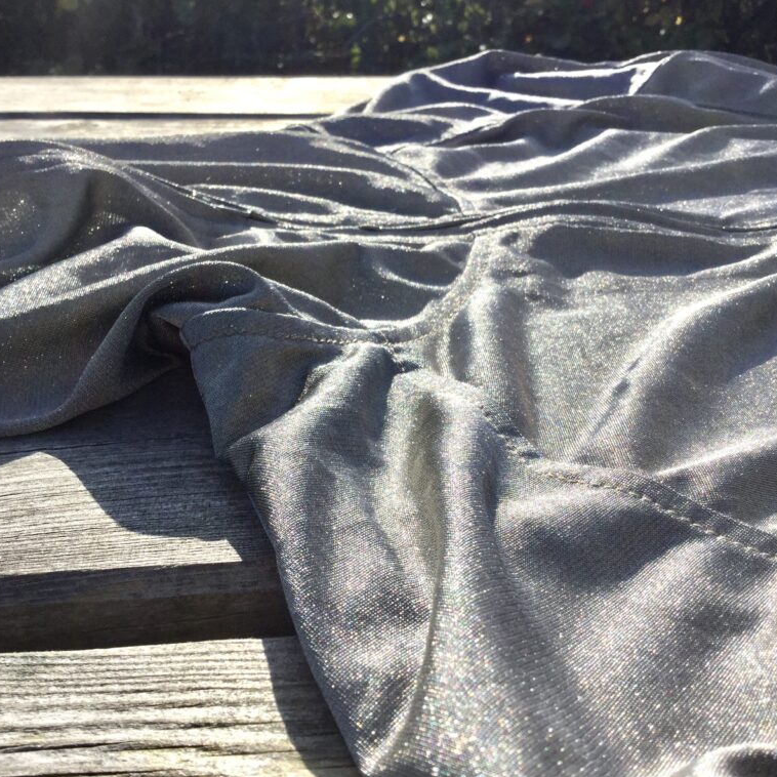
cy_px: 385
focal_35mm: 37
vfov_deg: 44.9
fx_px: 940
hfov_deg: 44.9
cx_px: 382
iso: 25
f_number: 2.4
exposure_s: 1/1538
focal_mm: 3.3
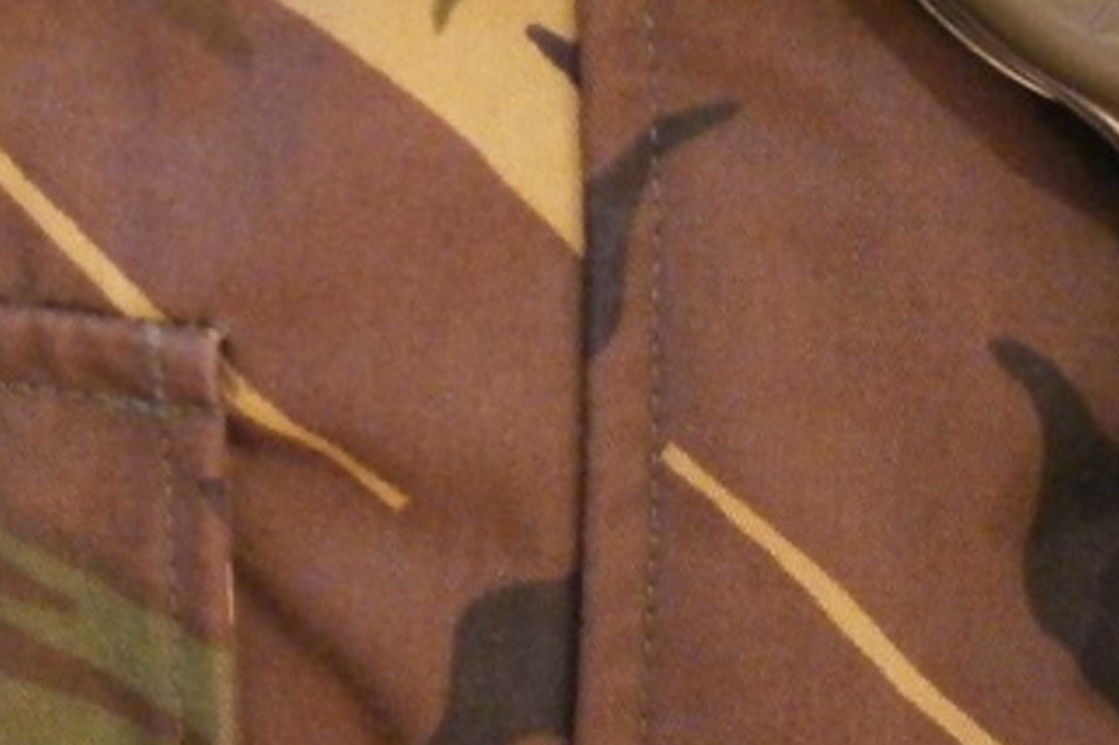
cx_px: 292
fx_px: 2703
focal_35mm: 87
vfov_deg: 15.6
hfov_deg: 23.2
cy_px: 213
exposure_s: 1/2
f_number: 2.9
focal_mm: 4.8
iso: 400
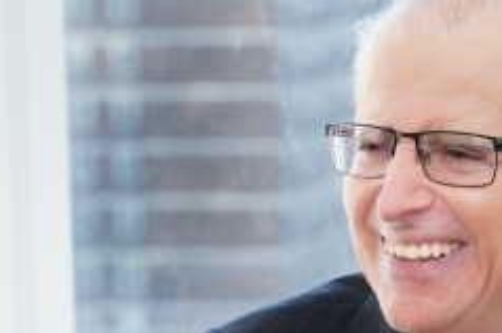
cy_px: 269
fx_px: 2952
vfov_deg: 6.5
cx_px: 413
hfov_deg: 9.7
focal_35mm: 212
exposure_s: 1/60
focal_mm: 105
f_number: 7.1
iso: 400
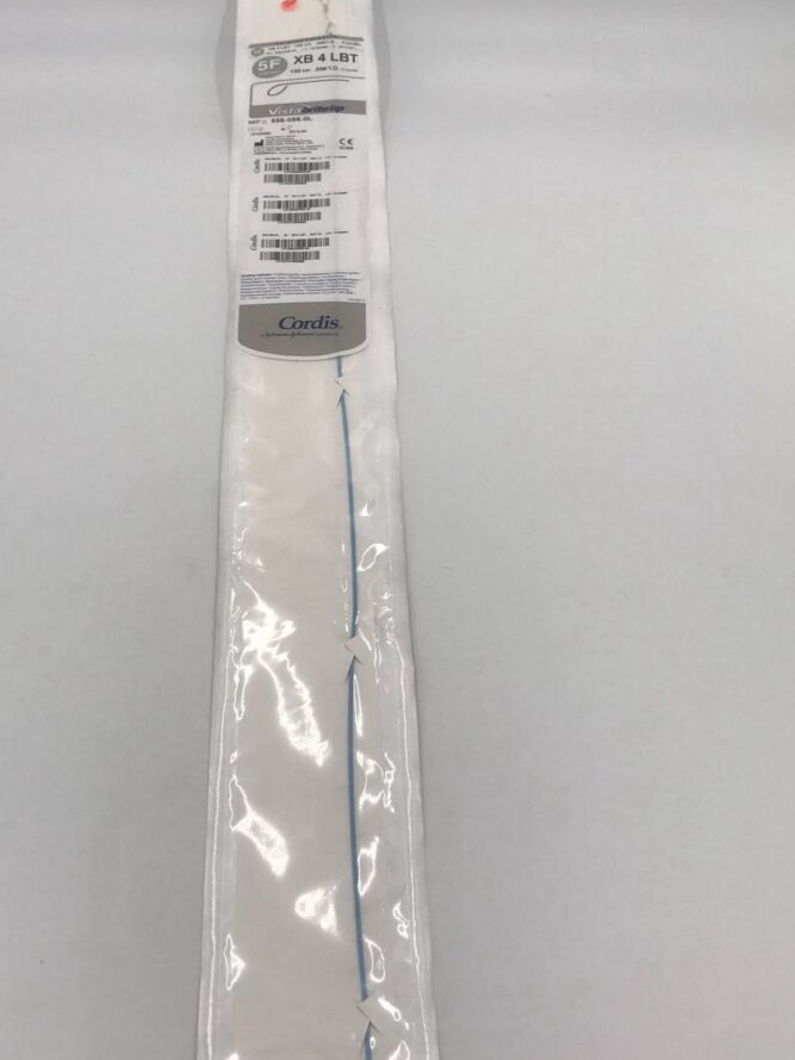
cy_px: 493
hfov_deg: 34.2
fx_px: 1286
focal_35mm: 42
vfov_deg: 44.8
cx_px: 302
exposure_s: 1/328
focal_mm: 3.99
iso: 20
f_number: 1.8
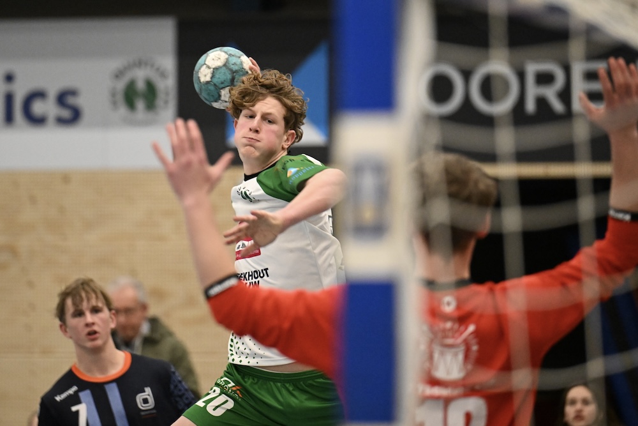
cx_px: 319
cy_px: 213
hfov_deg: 10.3
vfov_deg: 6.9
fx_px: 3545
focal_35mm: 200
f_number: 2.8
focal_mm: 200
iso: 6400
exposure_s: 1/800
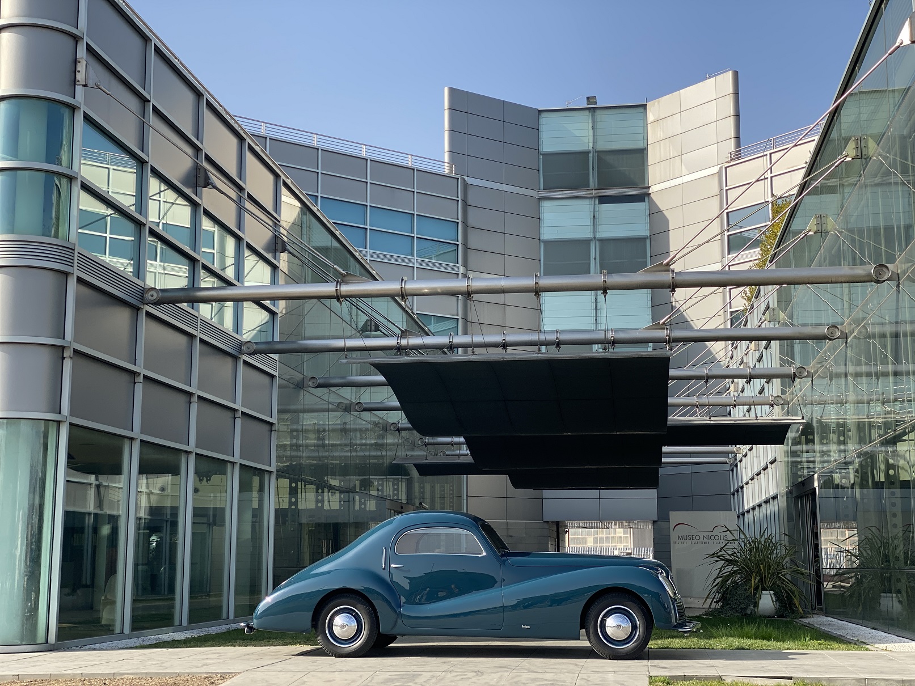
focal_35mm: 52
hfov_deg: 36.8
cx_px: 458
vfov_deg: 28.0
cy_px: 343
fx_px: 1375
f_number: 2
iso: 20
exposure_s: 1/813
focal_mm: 6
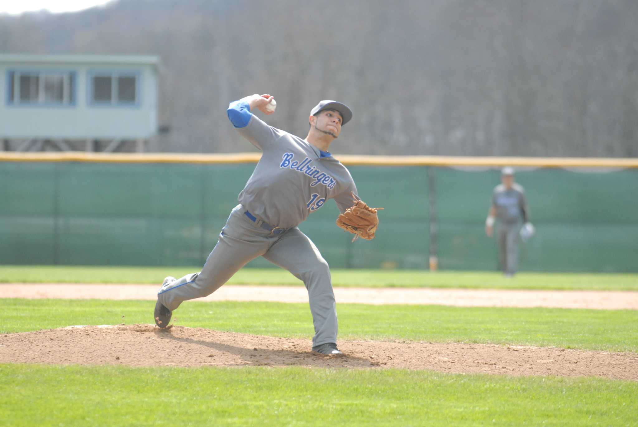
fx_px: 5322
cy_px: 214
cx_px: 319
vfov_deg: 4.6
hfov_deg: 6.9
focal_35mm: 300
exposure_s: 1/2000
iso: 640
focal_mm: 200
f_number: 3.5
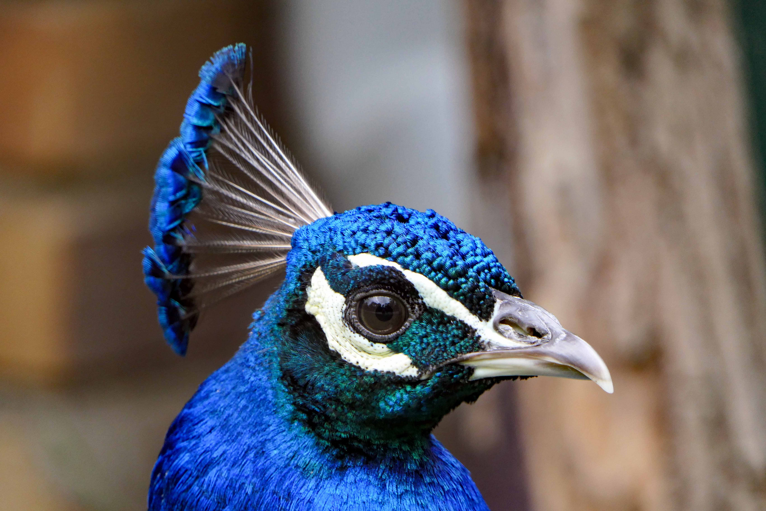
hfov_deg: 4.3
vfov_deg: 2.9
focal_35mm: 480
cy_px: 256
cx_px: 383
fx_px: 10213
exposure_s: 1/100
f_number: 5.6
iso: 800
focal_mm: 176
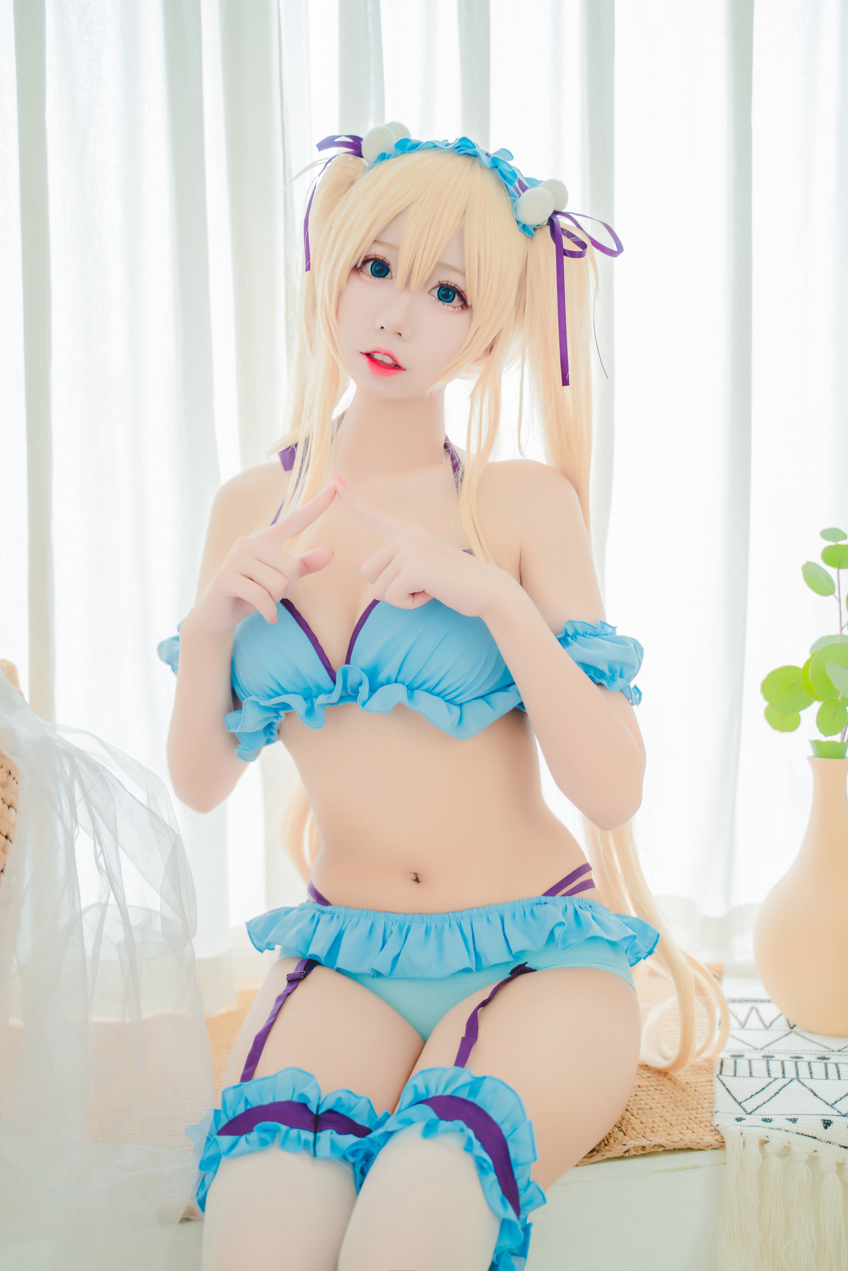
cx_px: 424
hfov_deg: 29.9
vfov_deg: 43.6
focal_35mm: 45
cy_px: 636
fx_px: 1589
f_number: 2.8
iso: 640
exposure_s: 1/80
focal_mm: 45
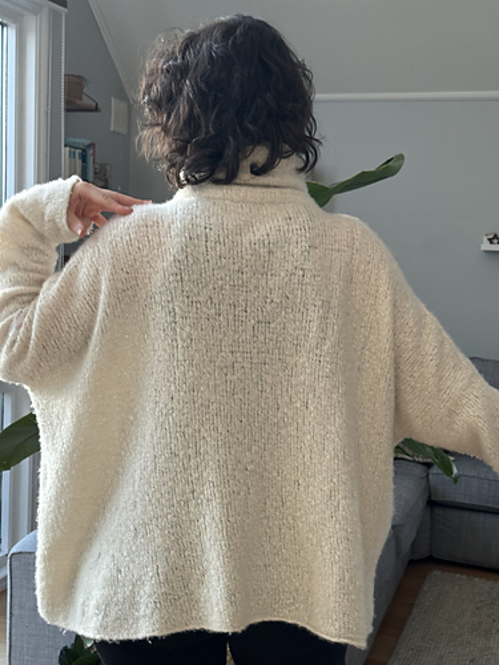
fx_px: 923
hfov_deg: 30.3
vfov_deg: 39.7
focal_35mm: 48
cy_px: 332
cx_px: 250
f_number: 1.78
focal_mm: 6.86
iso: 250
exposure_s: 1/57
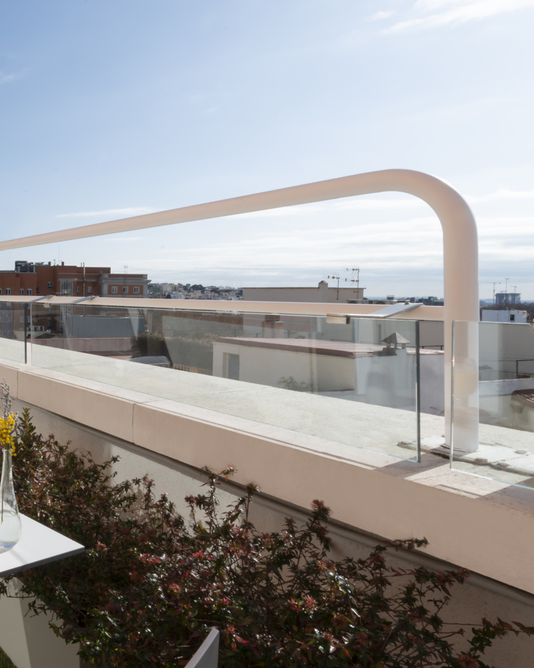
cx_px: -102
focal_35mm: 26
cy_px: 277
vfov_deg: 65.6
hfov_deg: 39.9
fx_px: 514
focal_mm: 14
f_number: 20
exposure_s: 1/40
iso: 100
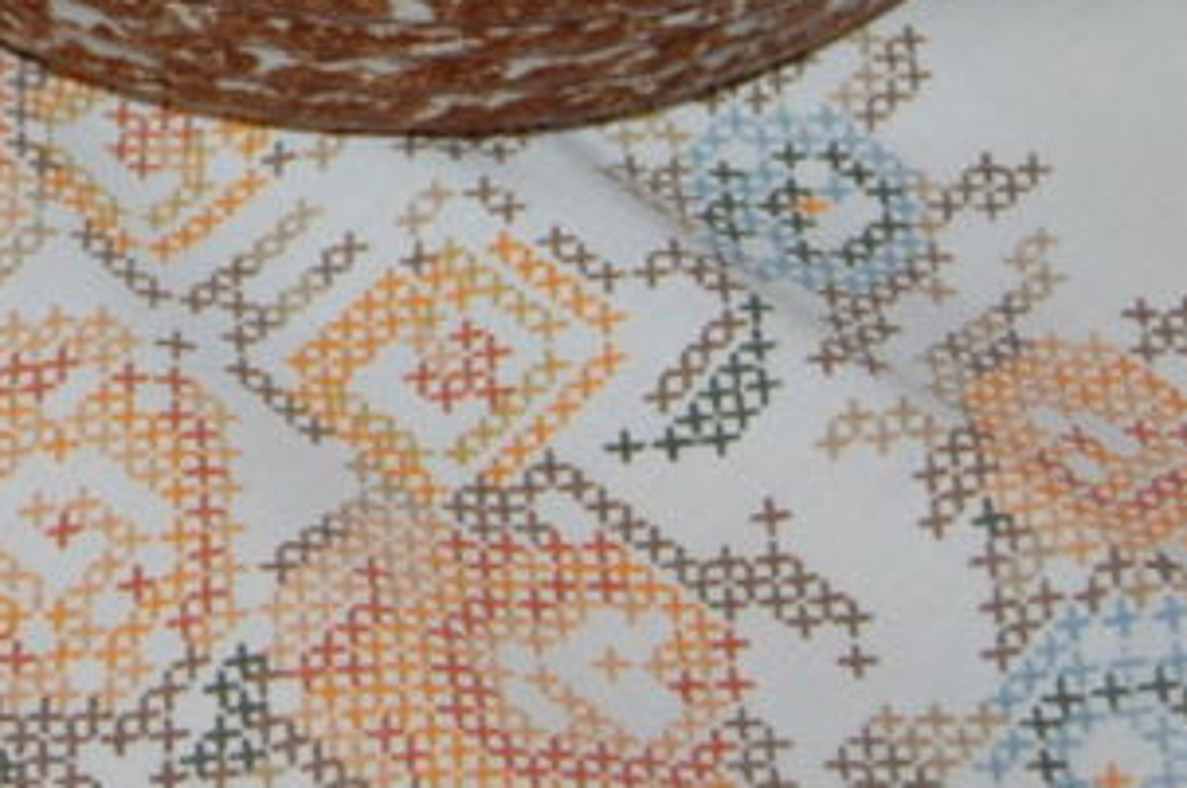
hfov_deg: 15.0
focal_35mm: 132
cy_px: -290
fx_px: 4345
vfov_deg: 10.1
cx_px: -259
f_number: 4.2
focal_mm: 26
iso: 400
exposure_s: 1/60
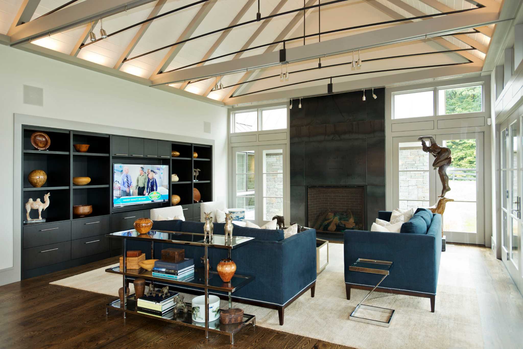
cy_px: 174
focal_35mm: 24
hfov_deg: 73.7
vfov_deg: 53.1
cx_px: 262
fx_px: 349
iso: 100
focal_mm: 24
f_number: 4.5
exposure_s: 1/10
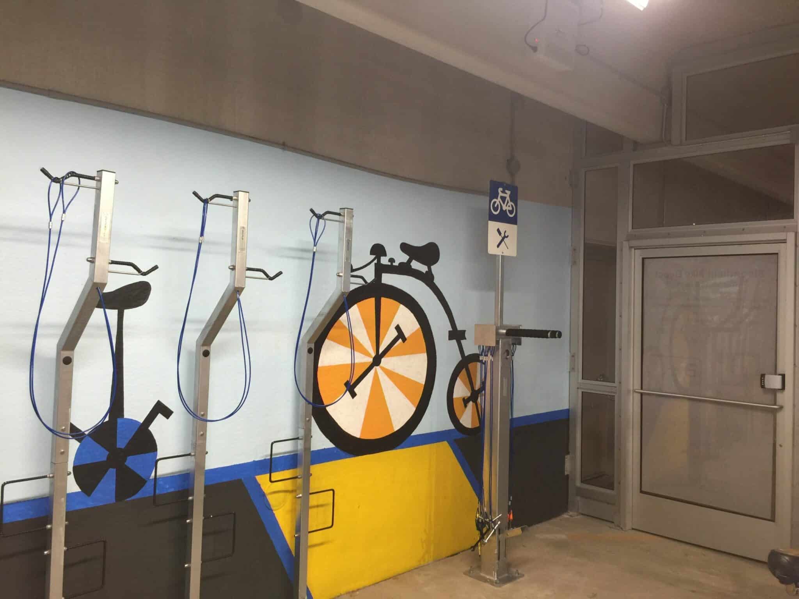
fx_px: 669
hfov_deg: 61.7
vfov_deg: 48.2
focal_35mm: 29
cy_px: 300
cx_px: 400
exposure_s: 1/15
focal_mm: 4.15
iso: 40
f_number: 2.2
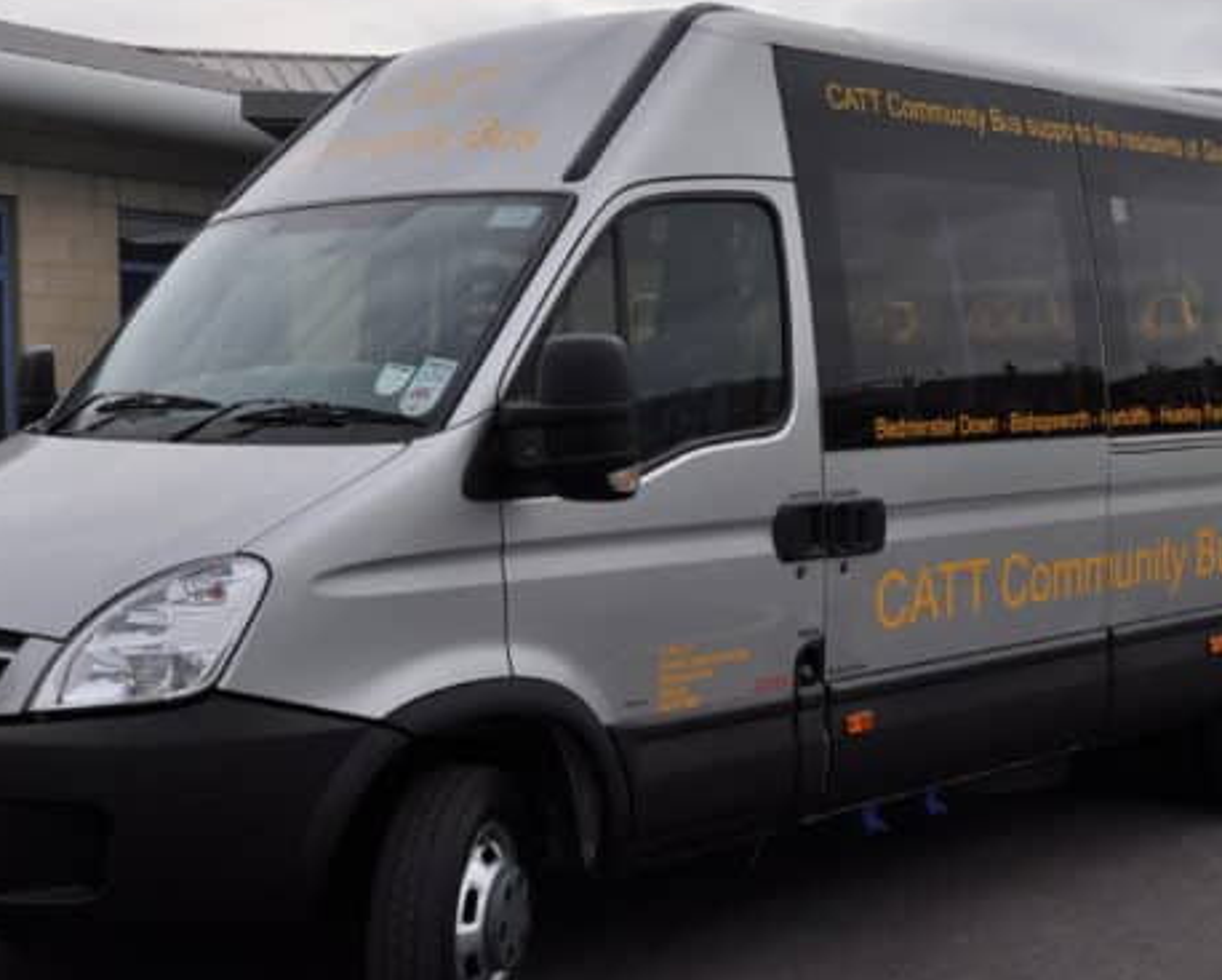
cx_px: 755
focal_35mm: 54
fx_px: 1954
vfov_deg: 28.1
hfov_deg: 34.6
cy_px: 498
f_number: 9
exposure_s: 1/320
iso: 200
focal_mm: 22
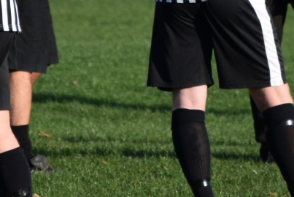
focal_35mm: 1190
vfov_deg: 1.2
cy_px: -106
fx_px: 9721
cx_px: 134
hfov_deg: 1.7
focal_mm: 200
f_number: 6.3
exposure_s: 1/1600
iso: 400
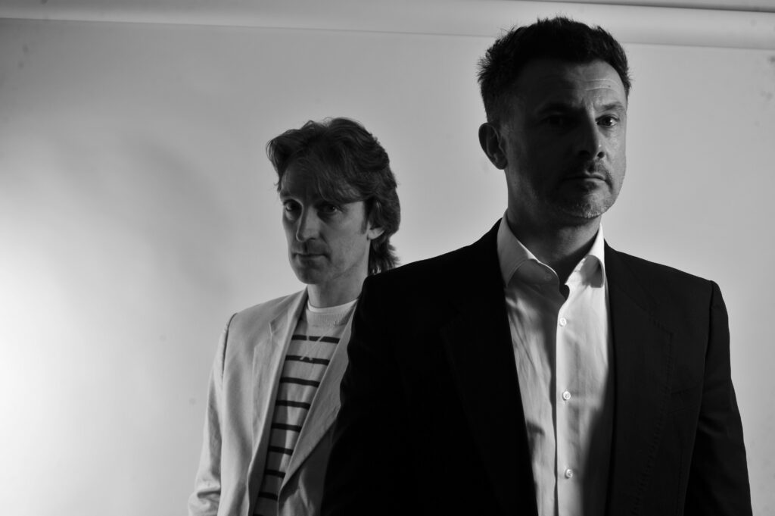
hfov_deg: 39.6
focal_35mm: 50
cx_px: 388
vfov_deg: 26.9
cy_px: 258
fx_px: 1075
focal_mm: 50
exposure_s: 1/80
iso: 250
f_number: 7.1
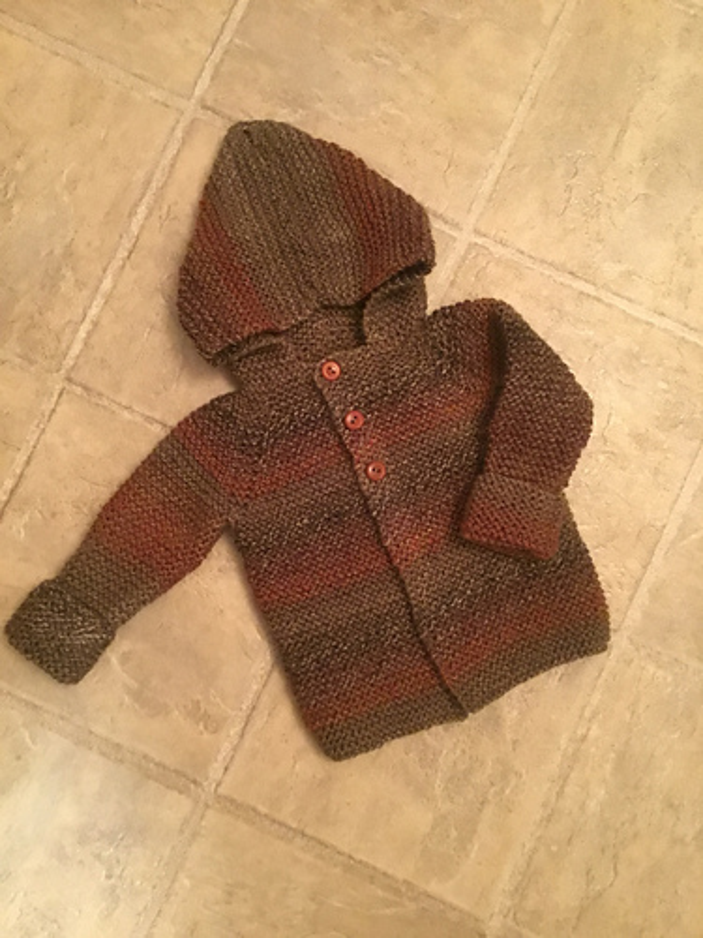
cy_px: 469
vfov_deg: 58.4
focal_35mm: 31
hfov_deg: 45.4
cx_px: 352
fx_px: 839
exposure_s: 1/15
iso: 320
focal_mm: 3.3
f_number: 2.4
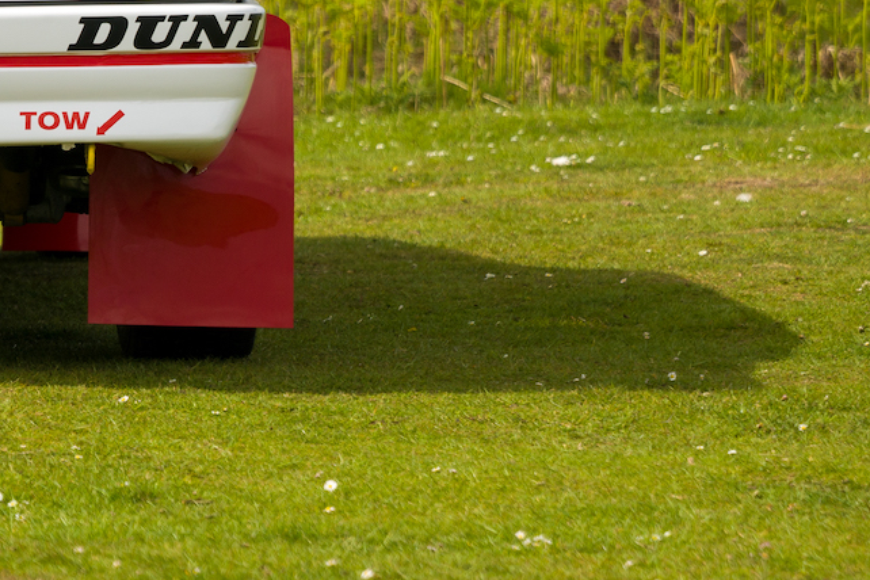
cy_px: -127
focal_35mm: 218
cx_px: -260
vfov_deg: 6.3
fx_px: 5268
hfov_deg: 9.3
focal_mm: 70
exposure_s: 1/800
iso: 200
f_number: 4
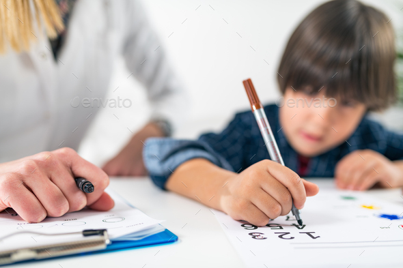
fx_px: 392
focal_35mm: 35
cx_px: 202
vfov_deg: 37.8
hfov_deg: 54.4
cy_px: 134
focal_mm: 35
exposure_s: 1/160
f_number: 2.2
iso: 64
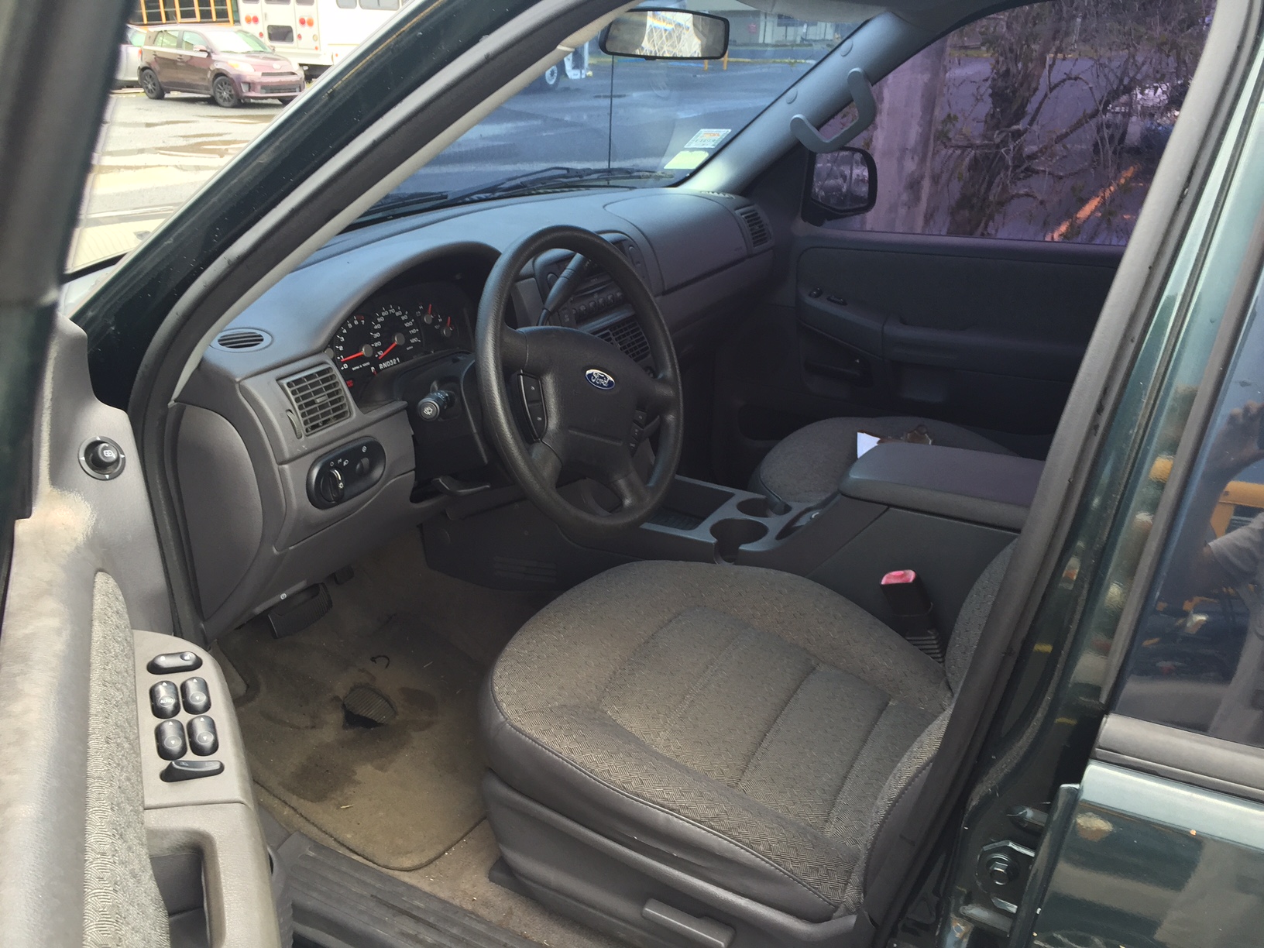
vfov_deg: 48.2
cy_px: 474
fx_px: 1059
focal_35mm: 29
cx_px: 632
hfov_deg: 61.7
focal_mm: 4.15
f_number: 2.2
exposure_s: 1/60
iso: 40
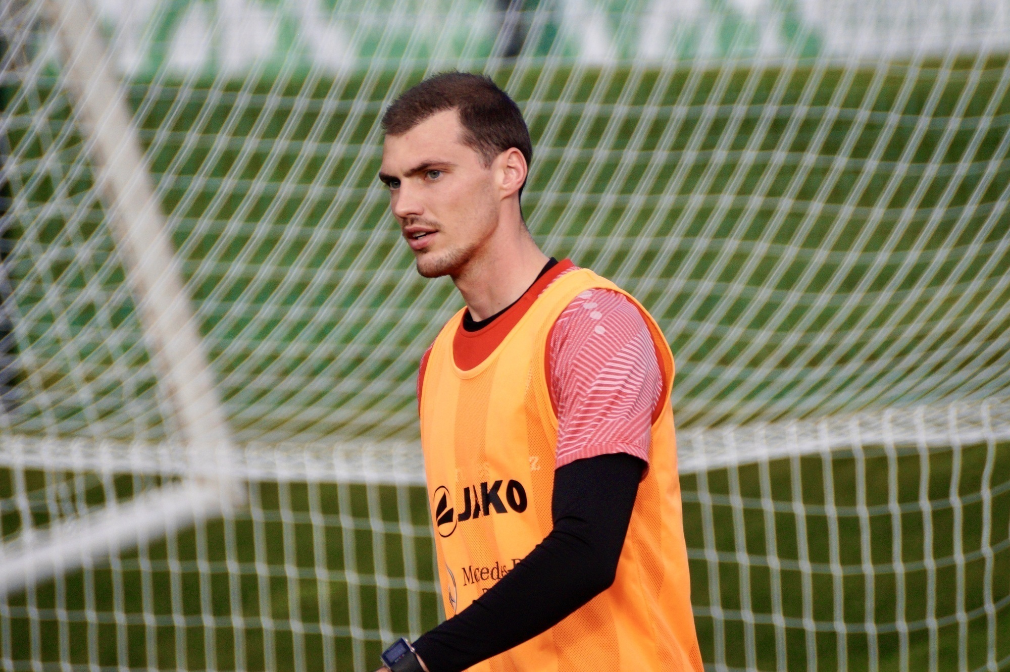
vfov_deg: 3.1
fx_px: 12617
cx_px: 505
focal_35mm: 450
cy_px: 336
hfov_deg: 4.6
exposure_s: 1/2000
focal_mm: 300
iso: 1000
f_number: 5.6
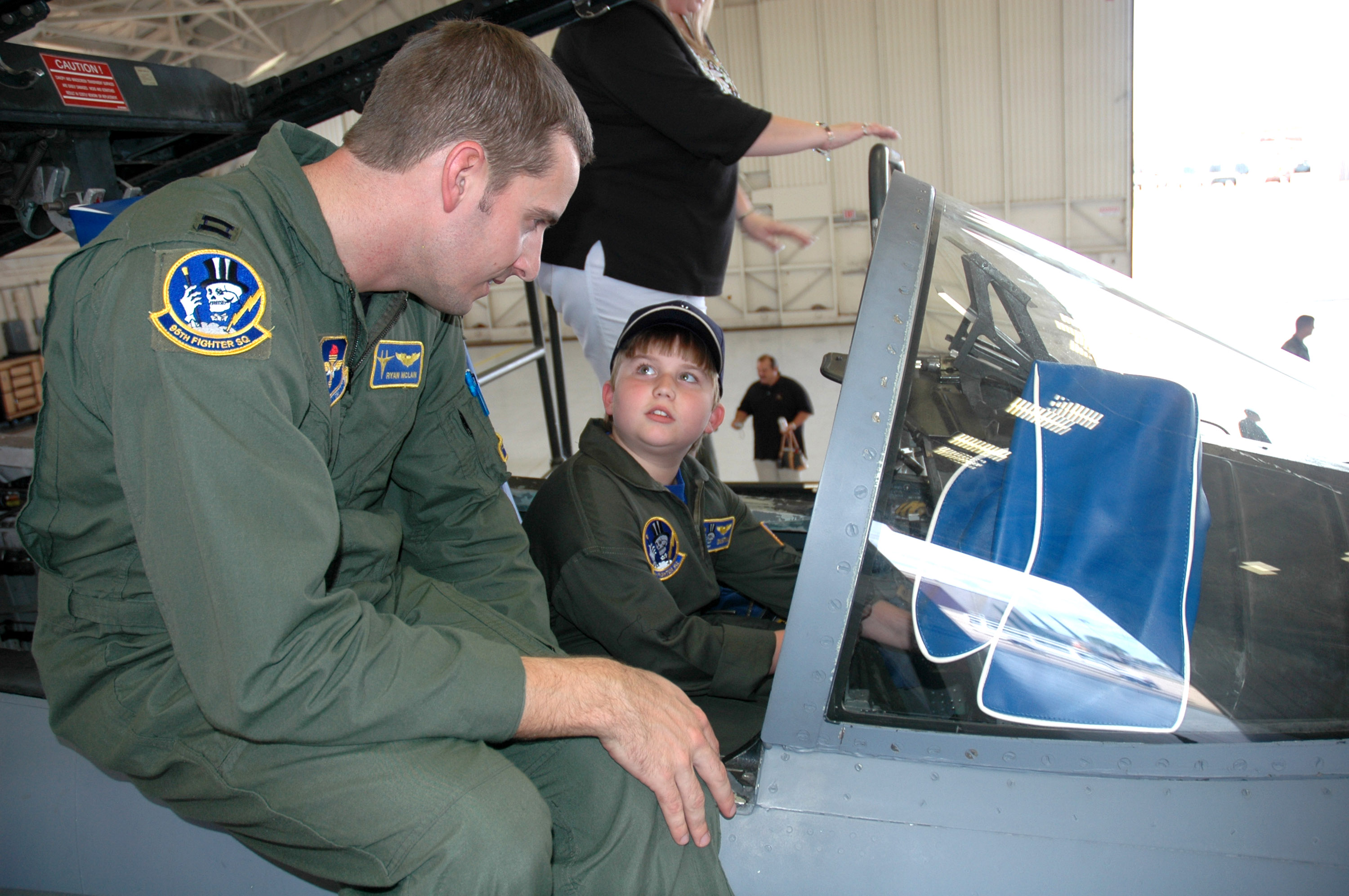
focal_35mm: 27
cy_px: 448
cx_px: 674
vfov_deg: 47.9
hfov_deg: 67.4
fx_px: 1011
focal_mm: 18
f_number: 3.5
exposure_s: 1/100
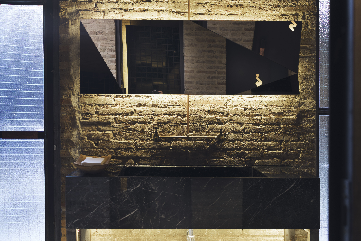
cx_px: 180
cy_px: 120
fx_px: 351
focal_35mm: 35
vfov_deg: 37.9
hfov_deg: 54.4
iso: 250
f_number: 4
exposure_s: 1/13
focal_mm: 35
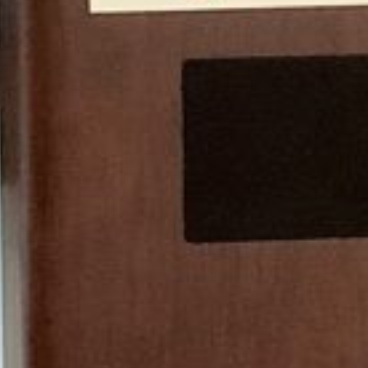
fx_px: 1912
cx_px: 251
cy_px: -112
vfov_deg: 10.7
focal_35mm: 159
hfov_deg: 11.0
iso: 320
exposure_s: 1/40
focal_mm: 3.3
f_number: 2.4
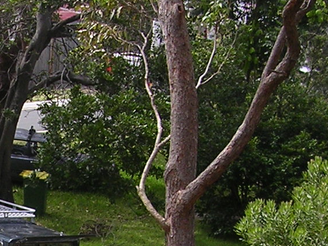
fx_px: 1298
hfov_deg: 13.9
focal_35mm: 137
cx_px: -85
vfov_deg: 10.6
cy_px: 323
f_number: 2.8
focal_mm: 5.8
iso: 100
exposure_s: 1/351
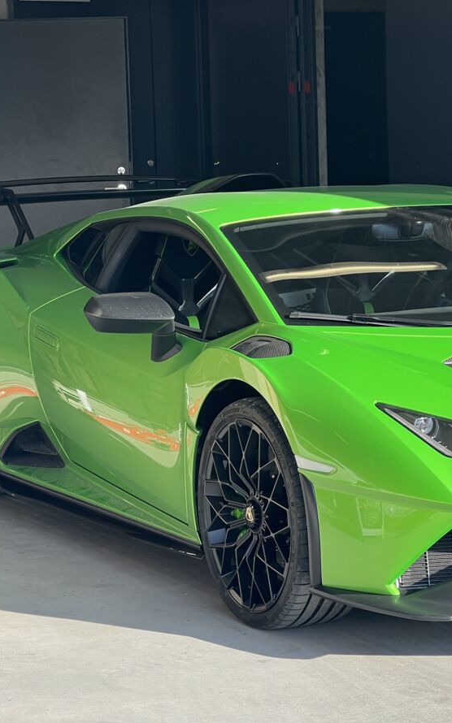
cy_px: 365
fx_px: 2169
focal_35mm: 110
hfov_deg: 11.9
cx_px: 298
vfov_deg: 18.9
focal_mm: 9
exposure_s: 1/143
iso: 32
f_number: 2.8
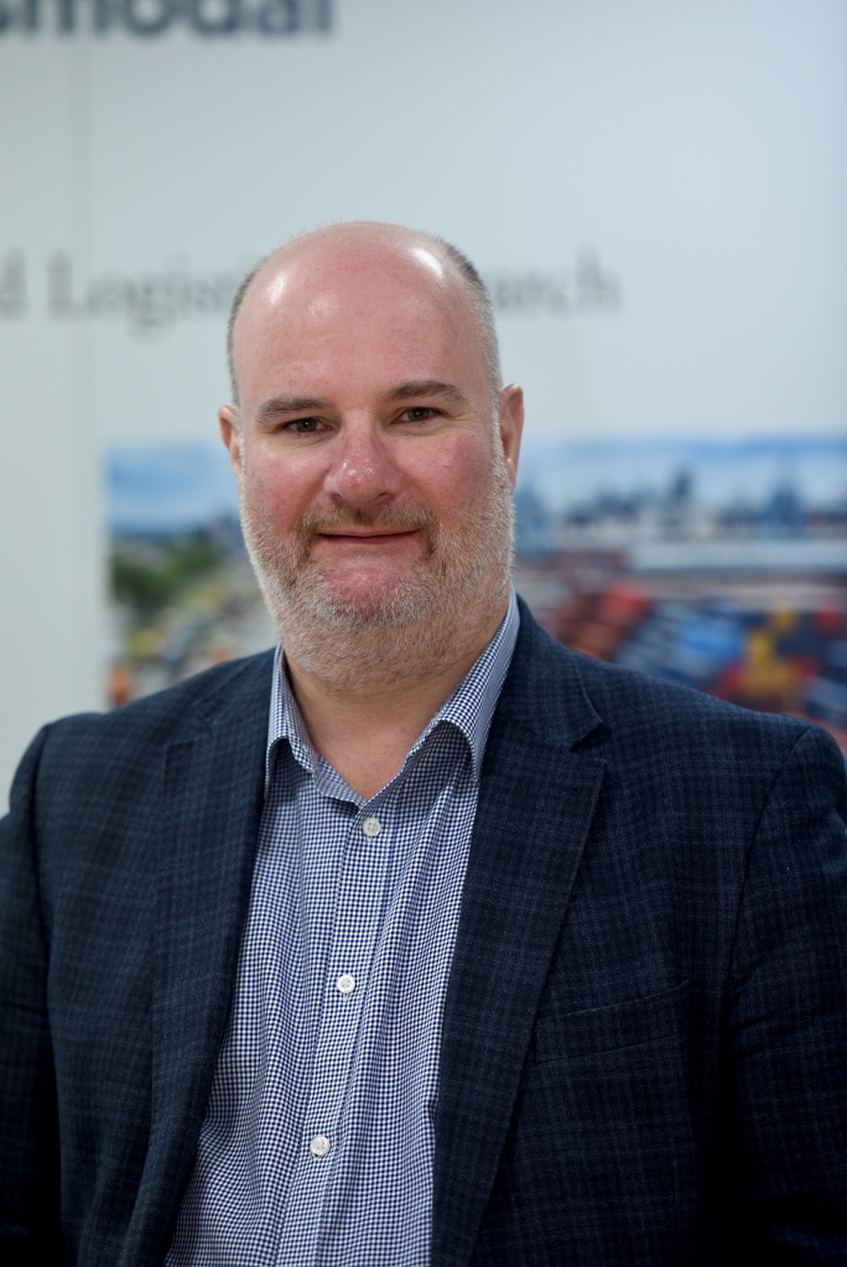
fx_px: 5286
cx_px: 424
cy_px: 634
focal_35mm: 150
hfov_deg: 9.2
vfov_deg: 13.7
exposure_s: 1/160
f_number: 2.8
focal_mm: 150
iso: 800
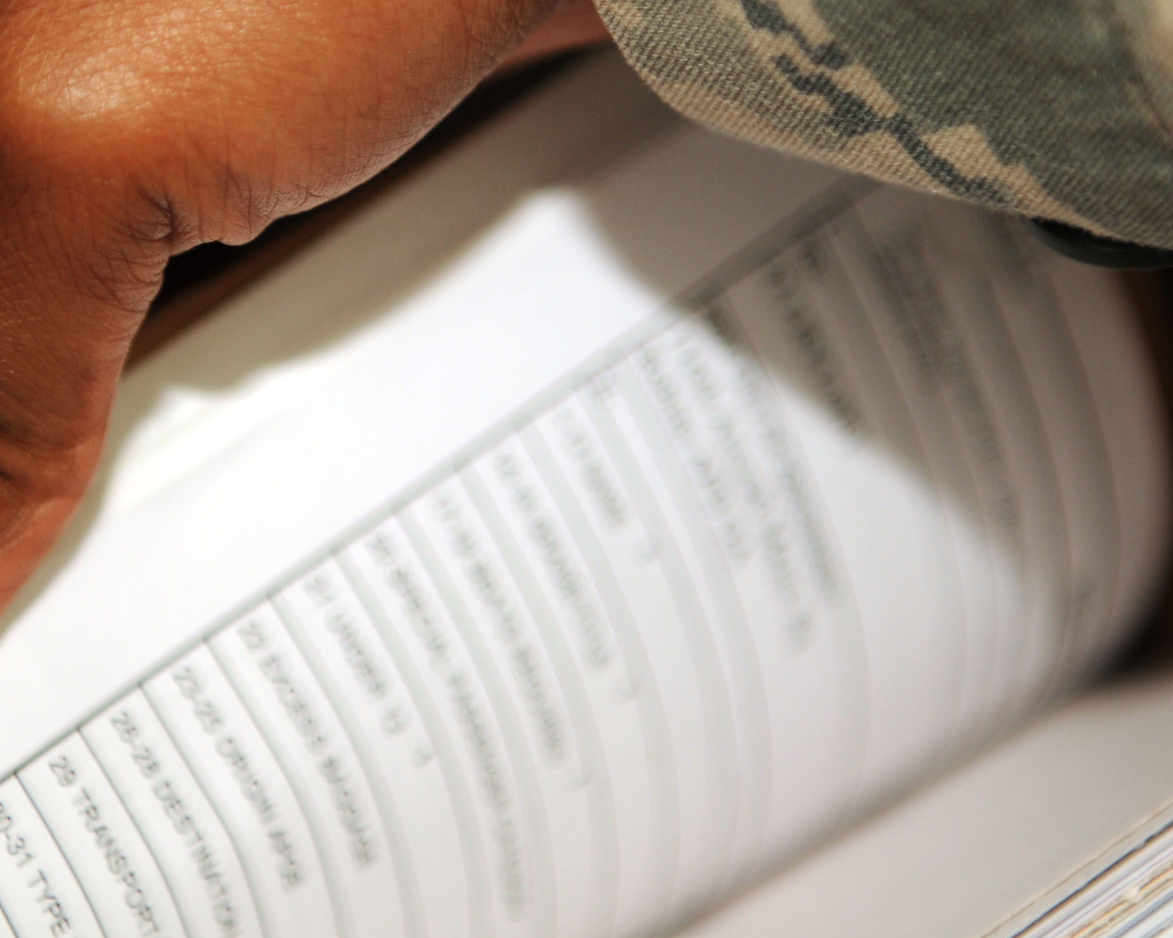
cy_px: 283
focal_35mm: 151
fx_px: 5241
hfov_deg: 12.8
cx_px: 426
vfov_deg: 10.2
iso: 500
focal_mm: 70
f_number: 2.8
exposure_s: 1/60
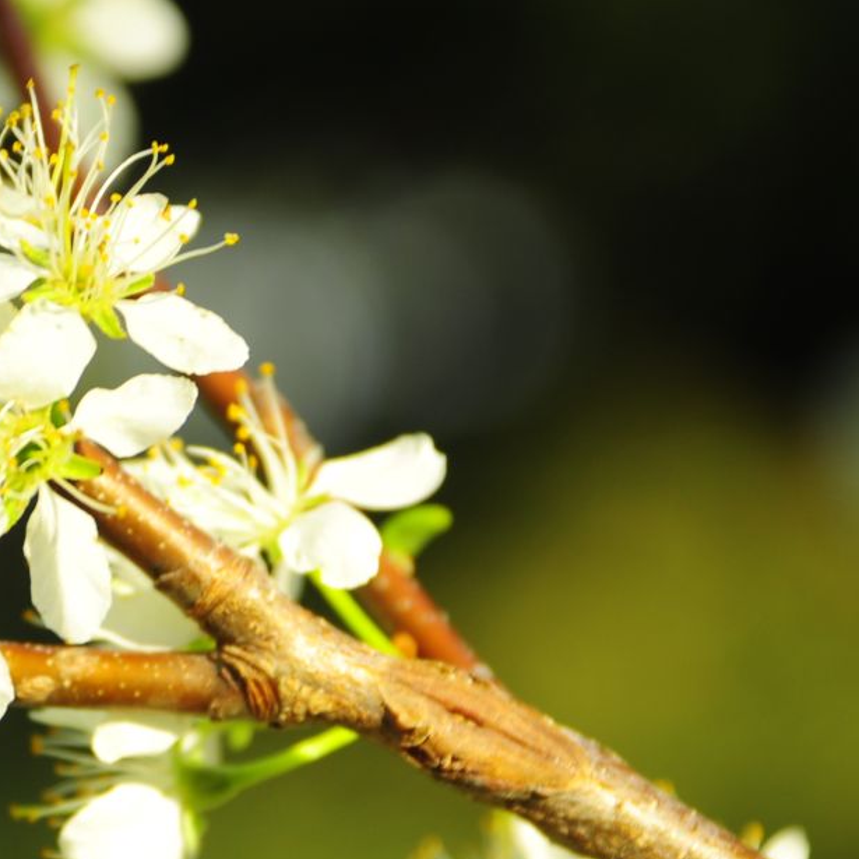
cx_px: 74
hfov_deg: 4.5
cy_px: 313
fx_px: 10894
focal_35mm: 388
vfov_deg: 4.5
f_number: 5.6
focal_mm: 125
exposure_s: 1/90
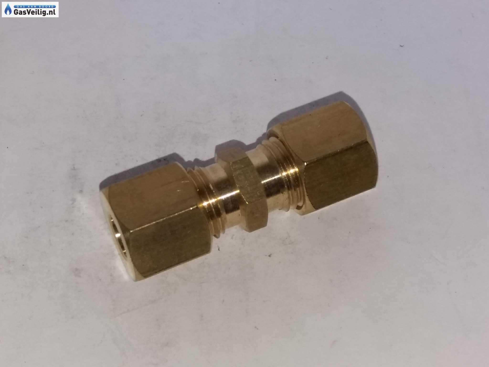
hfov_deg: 63.4
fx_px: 396
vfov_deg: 49.7
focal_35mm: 28
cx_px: 244
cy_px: 184
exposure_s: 1/434
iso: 64
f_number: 1.9
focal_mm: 3.7
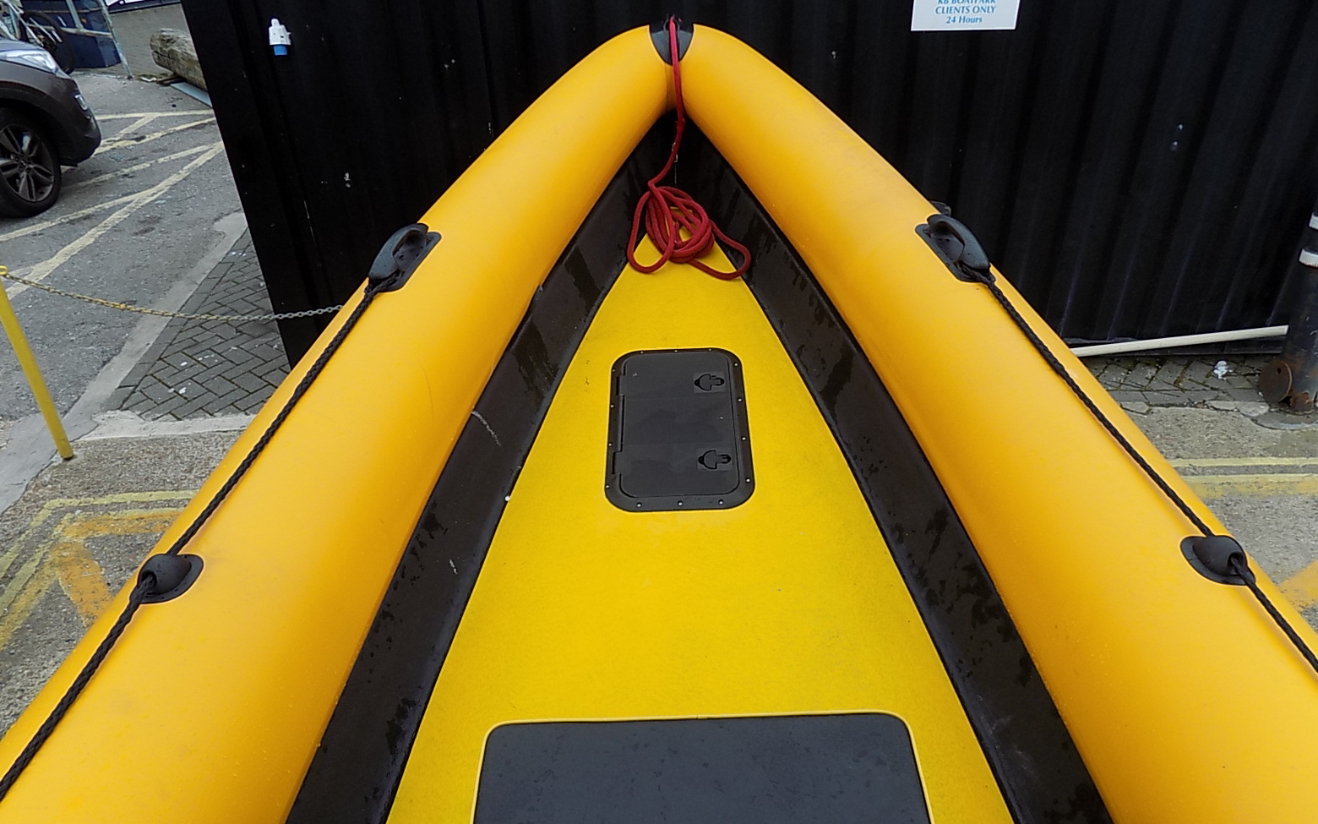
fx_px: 898
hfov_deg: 72.5
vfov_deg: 49.3
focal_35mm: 25
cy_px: 421
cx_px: 673
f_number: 3.1
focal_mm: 4
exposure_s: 1/250
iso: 80
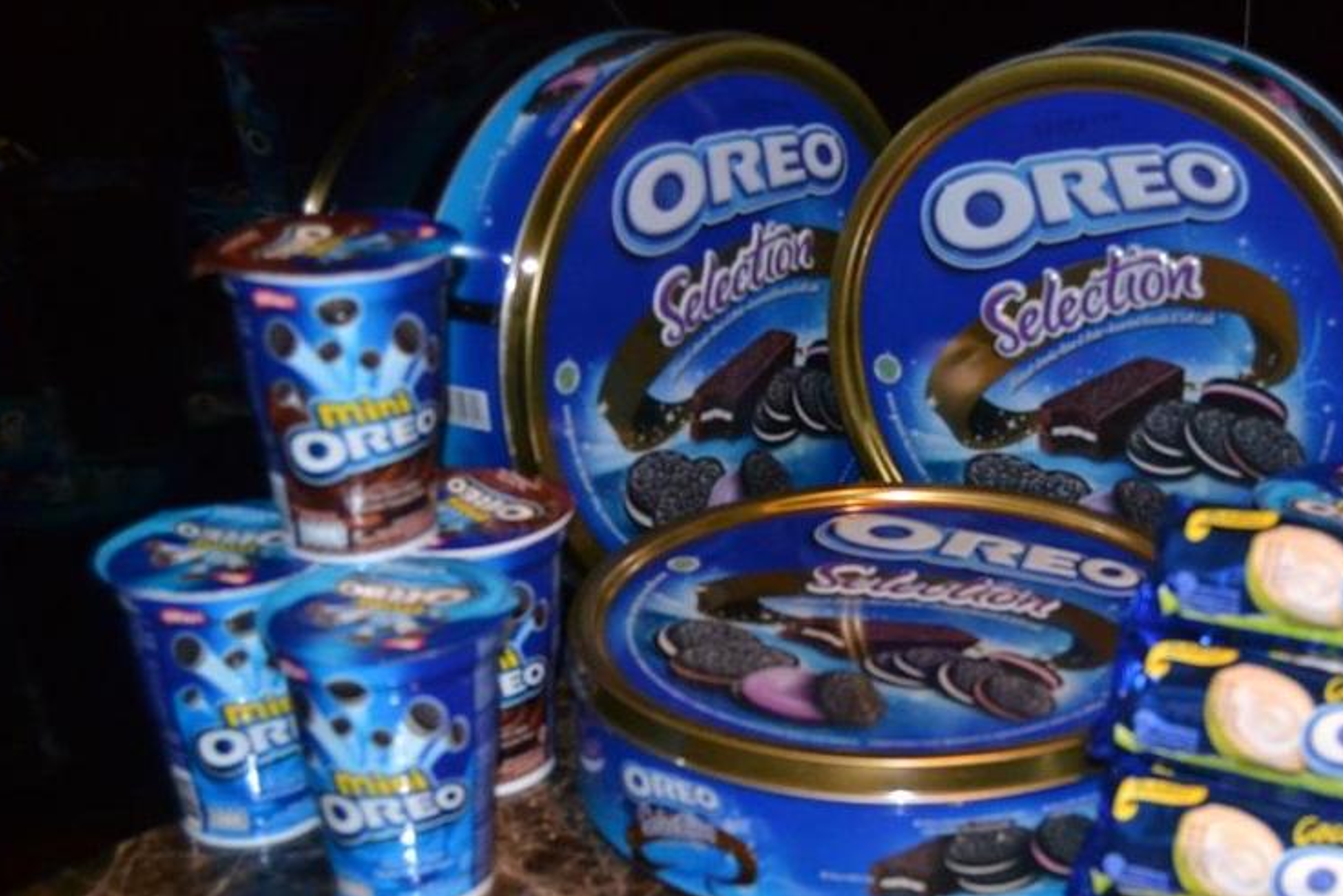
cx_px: 896
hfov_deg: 37.1
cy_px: 576
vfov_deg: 25.4
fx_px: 1977
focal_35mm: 53
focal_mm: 26
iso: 2500
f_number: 4
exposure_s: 1/60
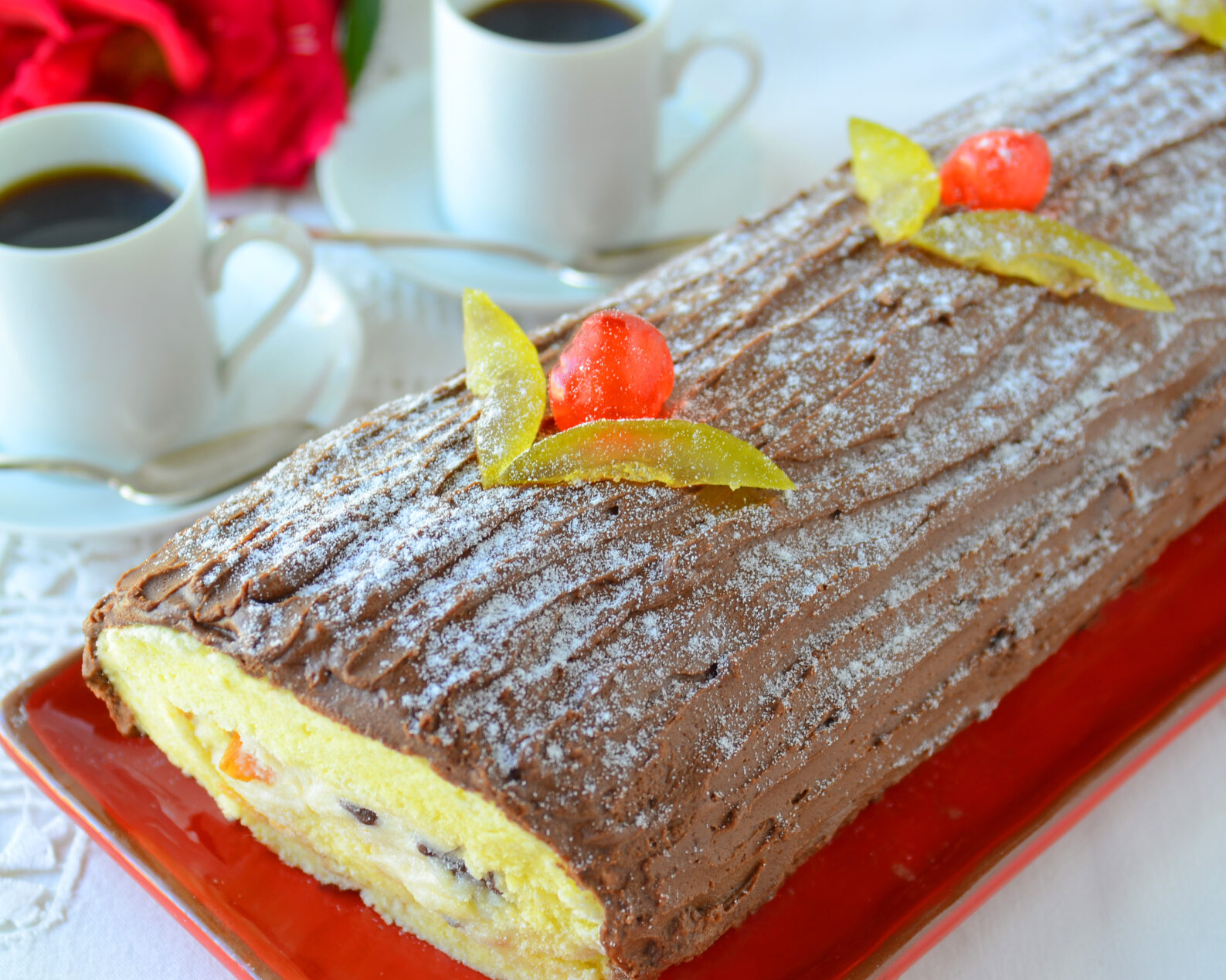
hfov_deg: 27.9
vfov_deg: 22.5
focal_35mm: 68
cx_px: 587
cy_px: 490
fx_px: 2467
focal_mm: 40
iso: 100
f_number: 5
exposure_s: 1/13
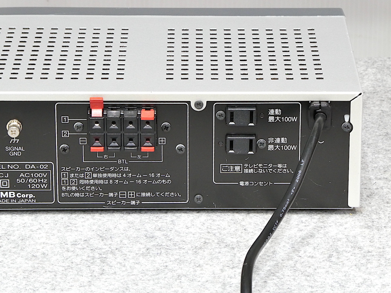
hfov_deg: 11.5
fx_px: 1943
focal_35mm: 172
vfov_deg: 8.6
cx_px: 196
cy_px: 146
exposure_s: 1/5
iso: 400
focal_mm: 30.9
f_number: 7.1
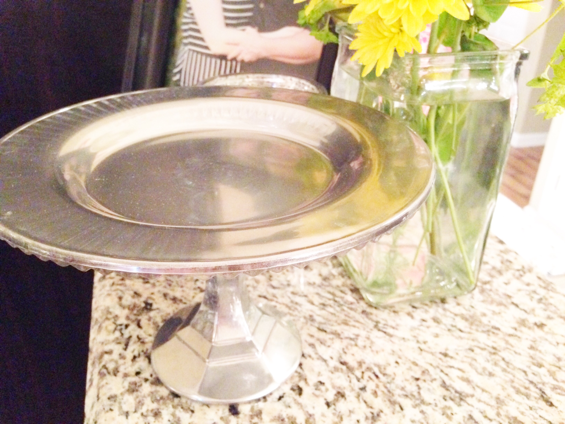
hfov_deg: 55.4
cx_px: 282
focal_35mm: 33
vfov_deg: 42.9
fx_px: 539
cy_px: 212
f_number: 2.4
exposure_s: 1/15
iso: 800
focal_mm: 4.12
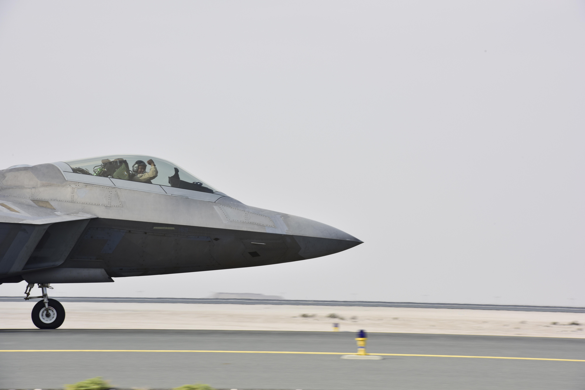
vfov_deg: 6.9
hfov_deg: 10.3
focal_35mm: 200
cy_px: 195
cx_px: 292
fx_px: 3251
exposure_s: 1/100
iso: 200
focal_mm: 200
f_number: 20
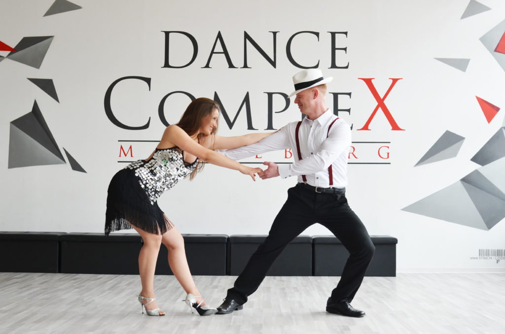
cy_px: 167
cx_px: 252
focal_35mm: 52
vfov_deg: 25.6
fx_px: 735
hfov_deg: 37.9
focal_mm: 35
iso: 400
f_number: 4.5
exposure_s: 1/80
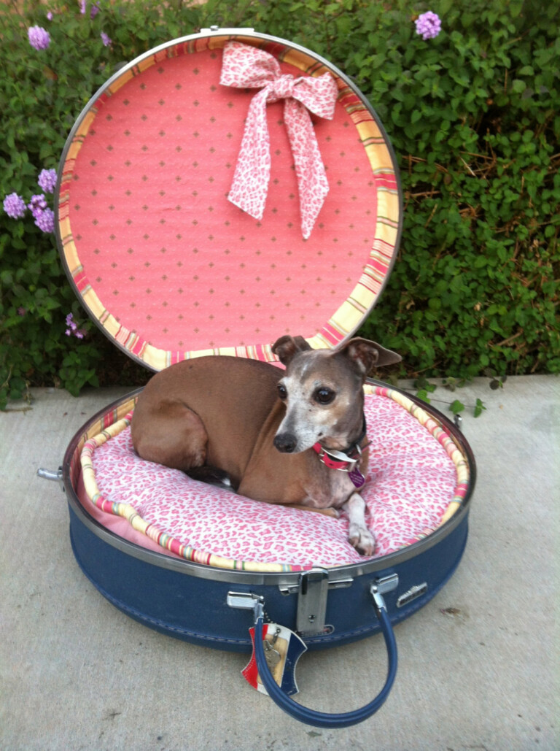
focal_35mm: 35
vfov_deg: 52.7
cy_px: 376
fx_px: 757
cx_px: 280
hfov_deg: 40.6
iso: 80
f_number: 2.8
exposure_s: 1/20
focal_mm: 3.85
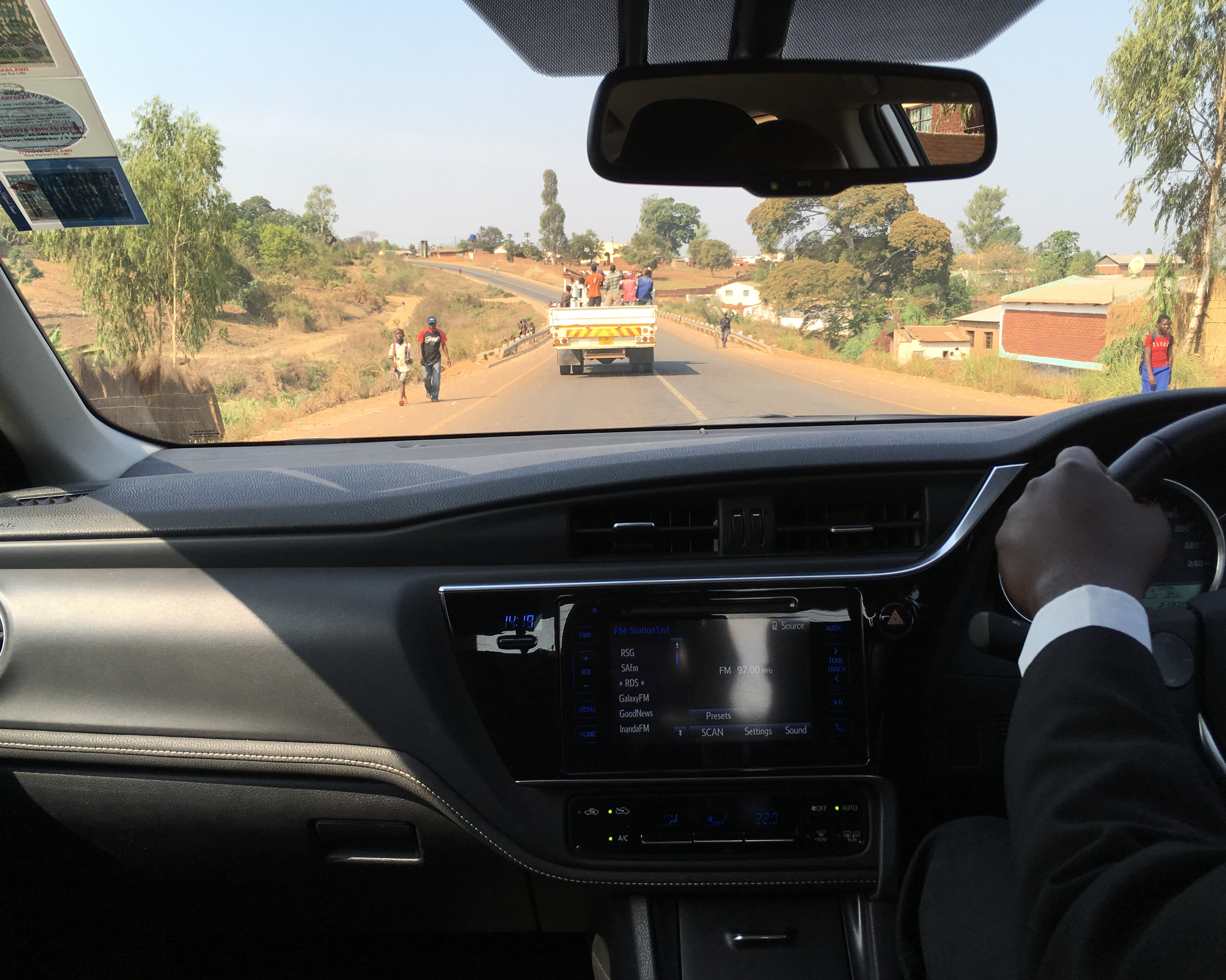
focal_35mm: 32
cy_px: 499
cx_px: 612
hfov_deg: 55.7
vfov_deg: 45.8
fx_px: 1161
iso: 25
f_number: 2.2
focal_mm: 4.15
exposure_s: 1/503
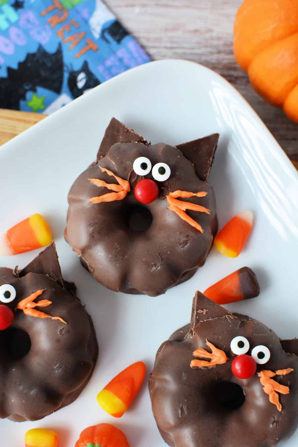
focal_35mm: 52
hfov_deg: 25.8
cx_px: 149
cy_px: 224
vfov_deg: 37.9
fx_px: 652
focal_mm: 35
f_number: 4.5
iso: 400
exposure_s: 1/80
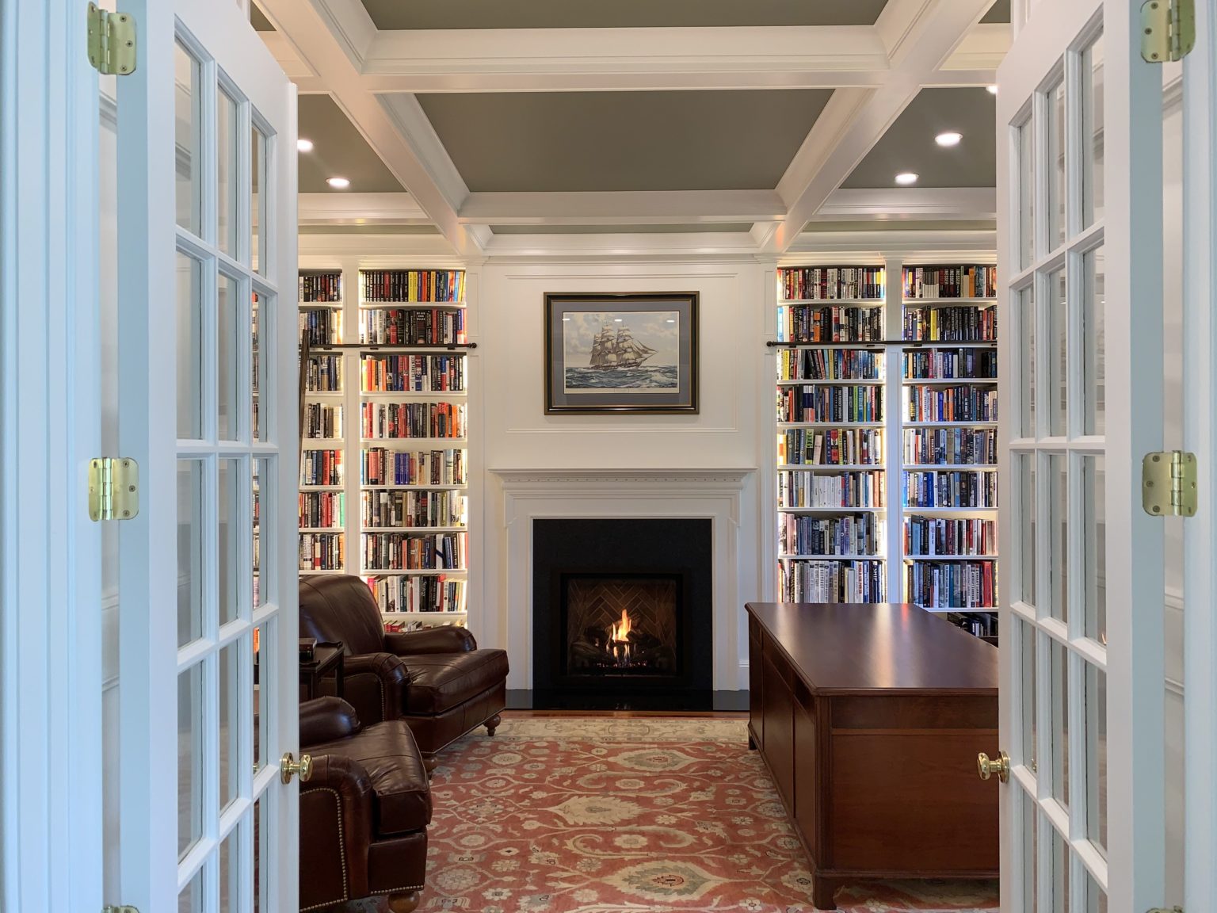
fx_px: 914
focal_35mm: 26
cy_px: 456
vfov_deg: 53.1
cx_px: 608
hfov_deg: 67.3
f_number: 1.8
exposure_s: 1/32
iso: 25
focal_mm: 4.25
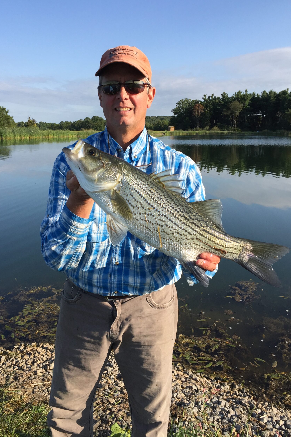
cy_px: 219
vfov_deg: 60.3
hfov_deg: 42.3
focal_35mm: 31
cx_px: 130
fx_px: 376
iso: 32
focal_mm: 4.15
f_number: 2.2
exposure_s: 1/1276
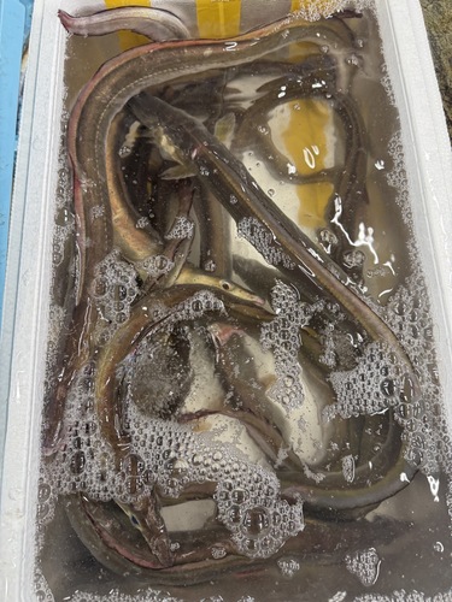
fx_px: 418
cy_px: 301
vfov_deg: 71.6
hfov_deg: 56.8
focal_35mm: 24
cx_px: 226
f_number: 1.78
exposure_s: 1/60
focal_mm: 6.76
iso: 160
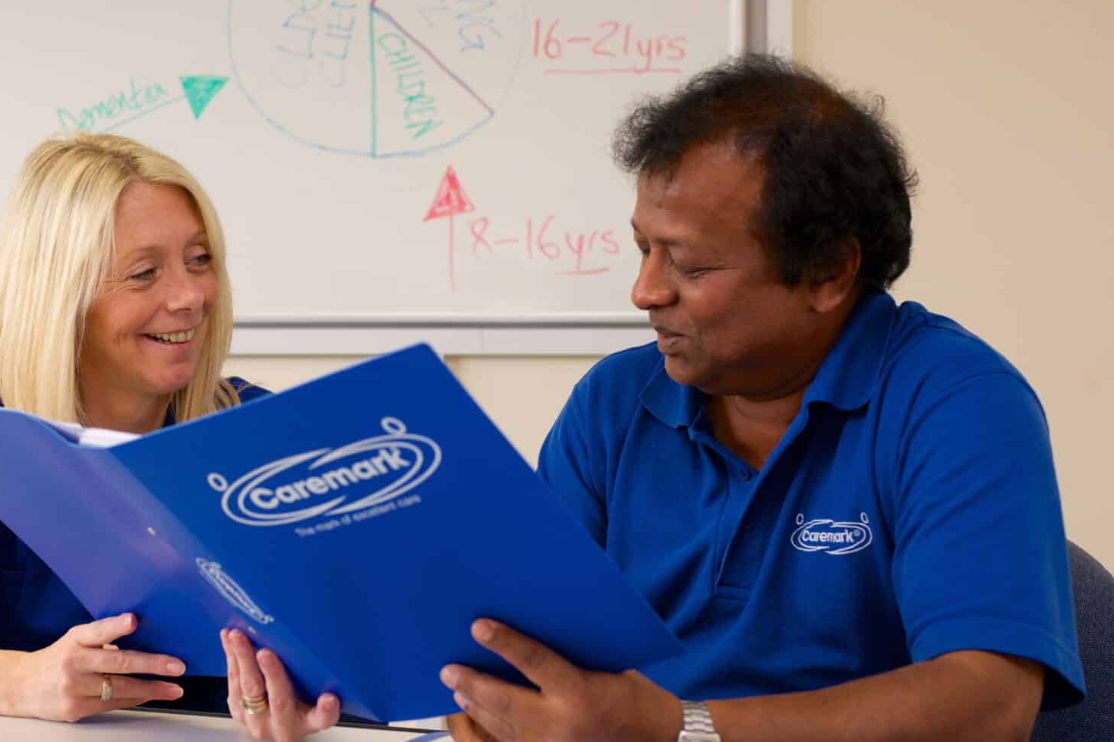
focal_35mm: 67
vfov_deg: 20.3
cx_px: 397
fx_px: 2073
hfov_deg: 29.9
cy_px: 364
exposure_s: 1/160
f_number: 5
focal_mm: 48
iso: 500
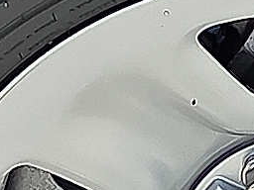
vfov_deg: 4.0
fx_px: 2752
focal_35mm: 375
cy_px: 225
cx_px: 268
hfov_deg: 5.3
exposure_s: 1/714
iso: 25
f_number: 1.8
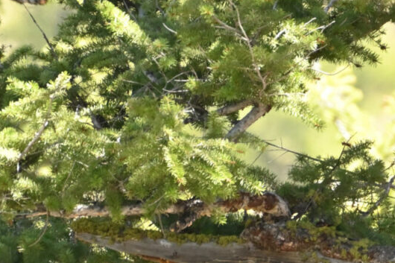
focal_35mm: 2175
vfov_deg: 0.6
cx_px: 529
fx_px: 23856
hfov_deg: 0.9
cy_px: 303
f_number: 5.6
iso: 3200
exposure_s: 1/1250
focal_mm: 500
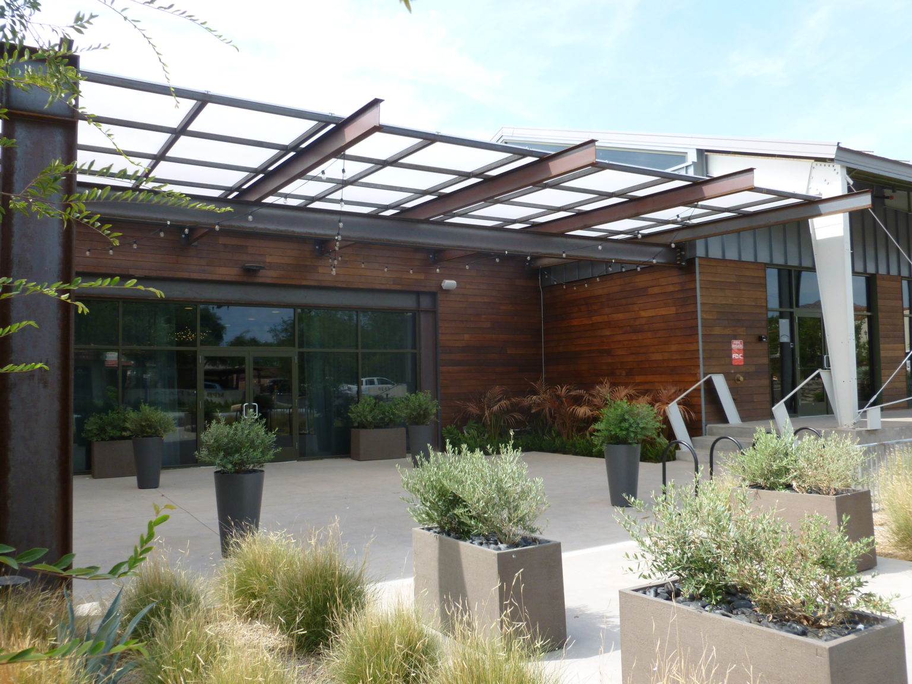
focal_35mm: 28
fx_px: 738
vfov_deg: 49.7
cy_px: 342
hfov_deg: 63.4
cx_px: 456
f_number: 3.3
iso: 100
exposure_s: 1/320
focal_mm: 5
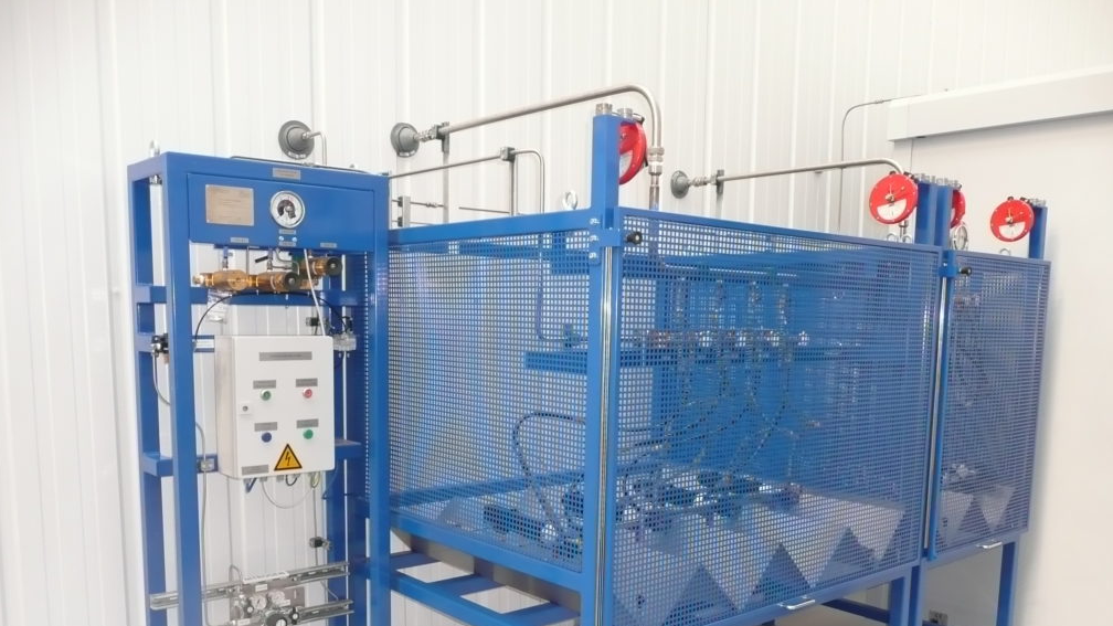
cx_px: 559
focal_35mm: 31
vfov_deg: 37.3
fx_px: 915
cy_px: 422
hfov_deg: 62.6
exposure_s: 1/30
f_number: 3.3
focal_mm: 4.6
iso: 200
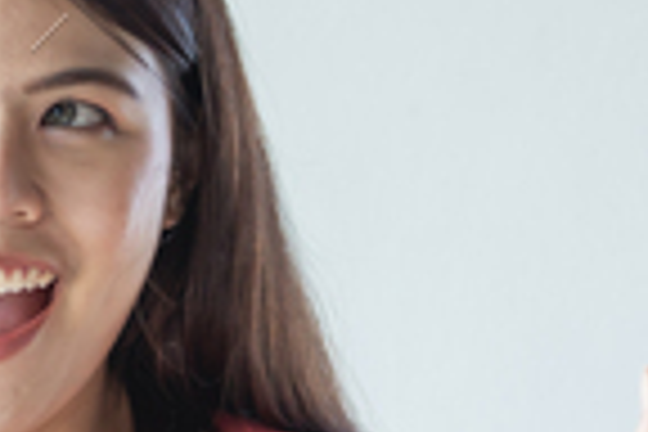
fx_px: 3312
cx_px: 342
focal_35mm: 184
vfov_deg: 7.4
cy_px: 601
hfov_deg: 11.2
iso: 100
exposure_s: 1/160
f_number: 2.5
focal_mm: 30
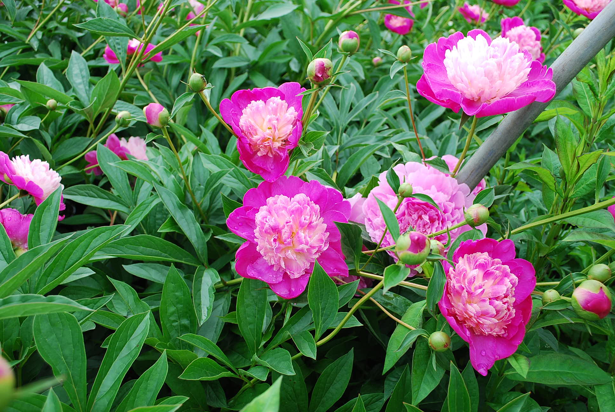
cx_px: 308
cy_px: 206
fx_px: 564
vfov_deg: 40.1
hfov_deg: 57.2
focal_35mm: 33
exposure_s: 1/160
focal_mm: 22
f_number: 6.3
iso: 100
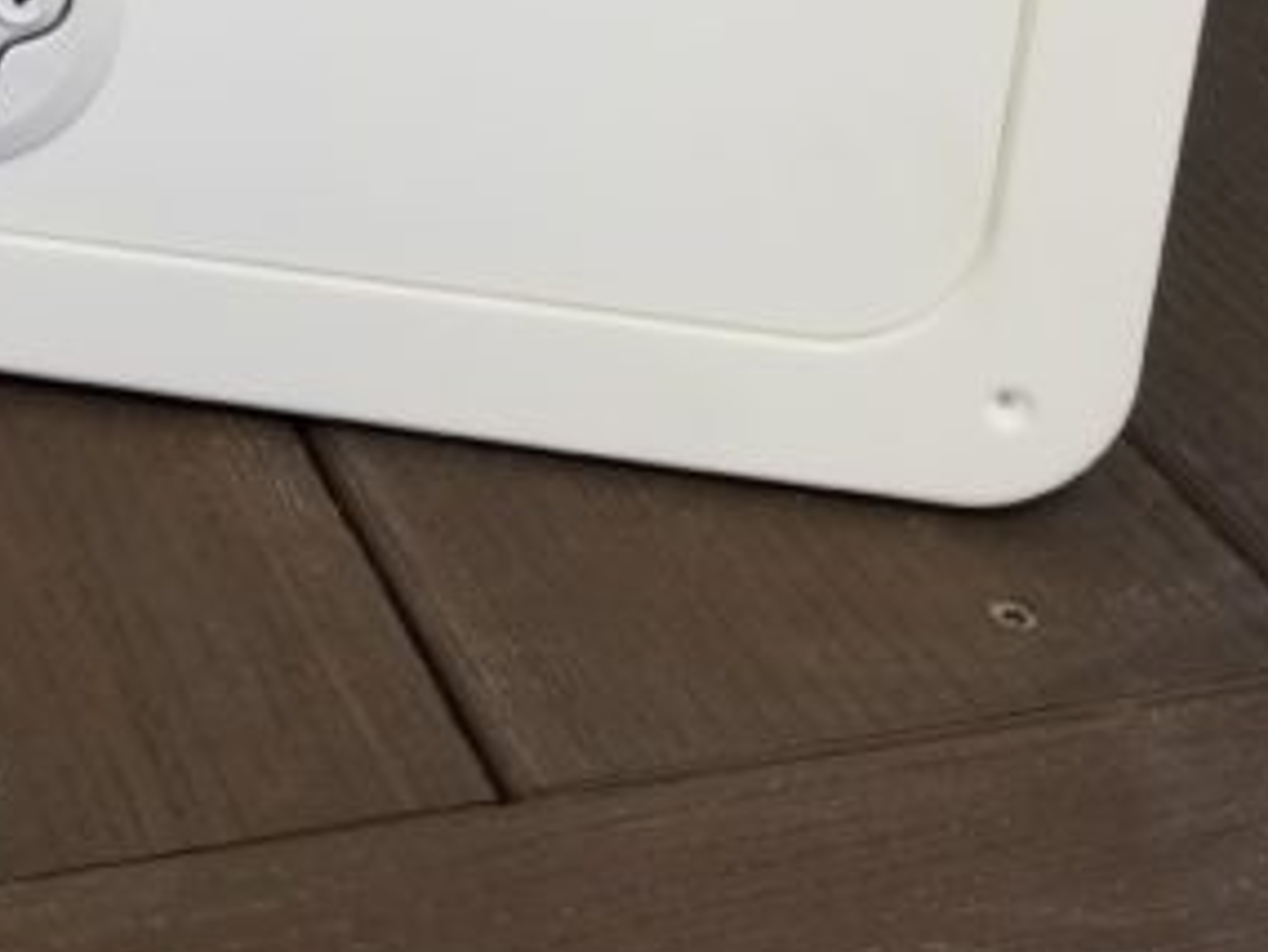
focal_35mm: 70
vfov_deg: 19.7
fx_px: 2565
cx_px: -58
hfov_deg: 26.0
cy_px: -196
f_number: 1.7
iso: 80
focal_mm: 4.25
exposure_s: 1/60
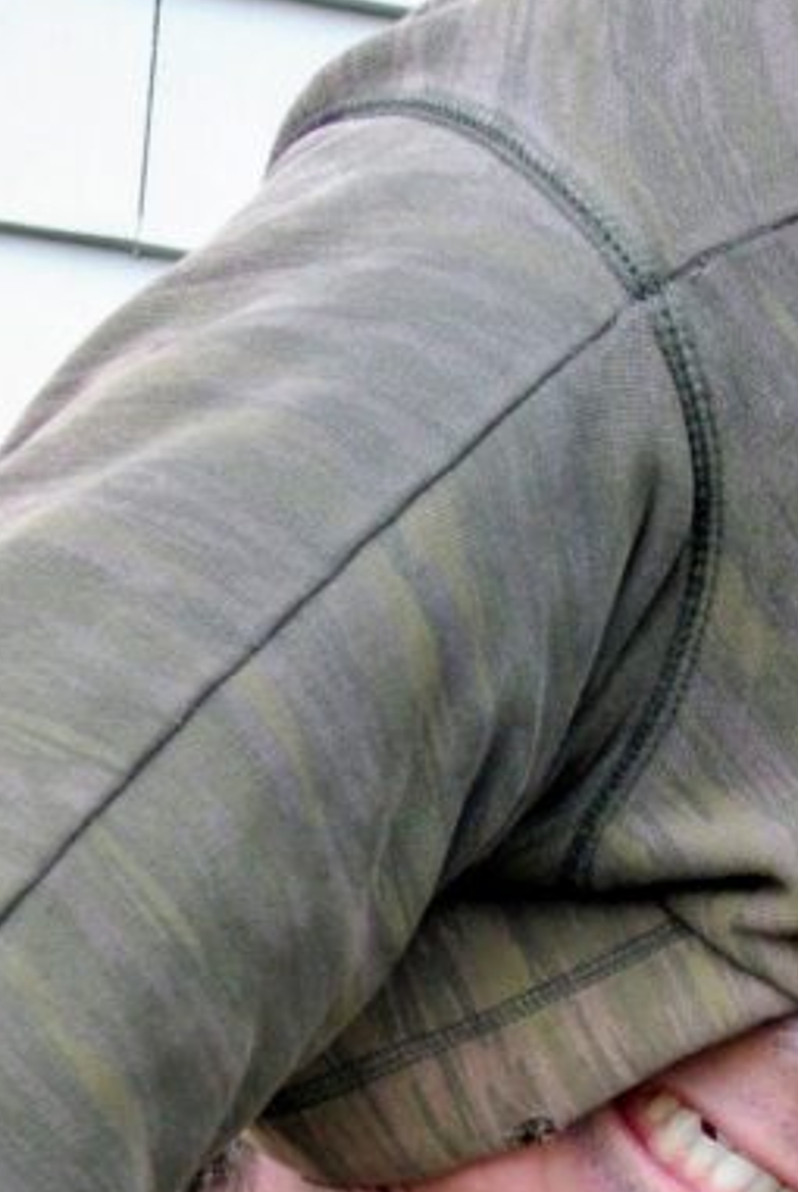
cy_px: 1427
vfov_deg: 21.9
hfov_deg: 15.9
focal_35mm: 86
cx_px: 598
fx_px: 2852
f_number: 3.8
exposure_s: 1/40
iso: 400
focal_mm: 12.2
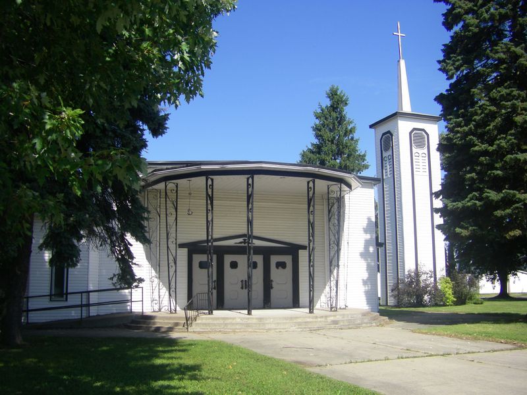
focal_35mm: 38
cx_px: 264
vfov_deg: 37.7
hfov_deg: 49.0
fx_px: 579
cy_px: 198
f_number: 7
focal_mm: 6.3
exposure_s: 1/125
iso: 64
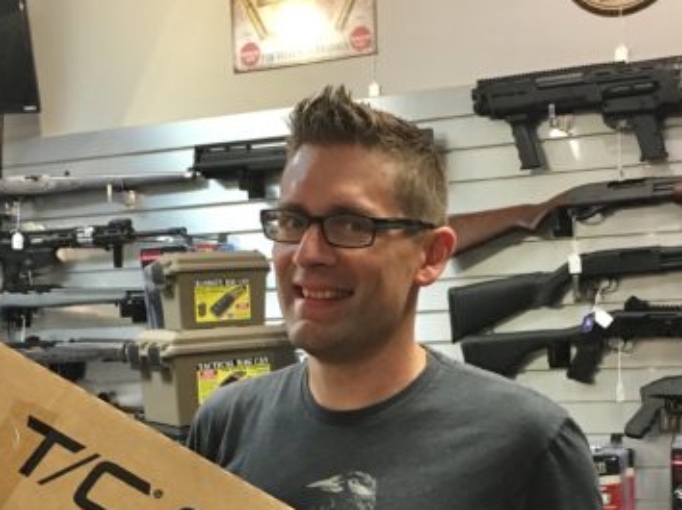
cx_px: 376
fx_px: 1240
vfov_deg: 22.5
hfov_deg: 30.7
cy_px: 483
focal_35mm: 63
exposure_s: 1/15
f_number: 2.2
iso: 64
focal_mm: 4.15
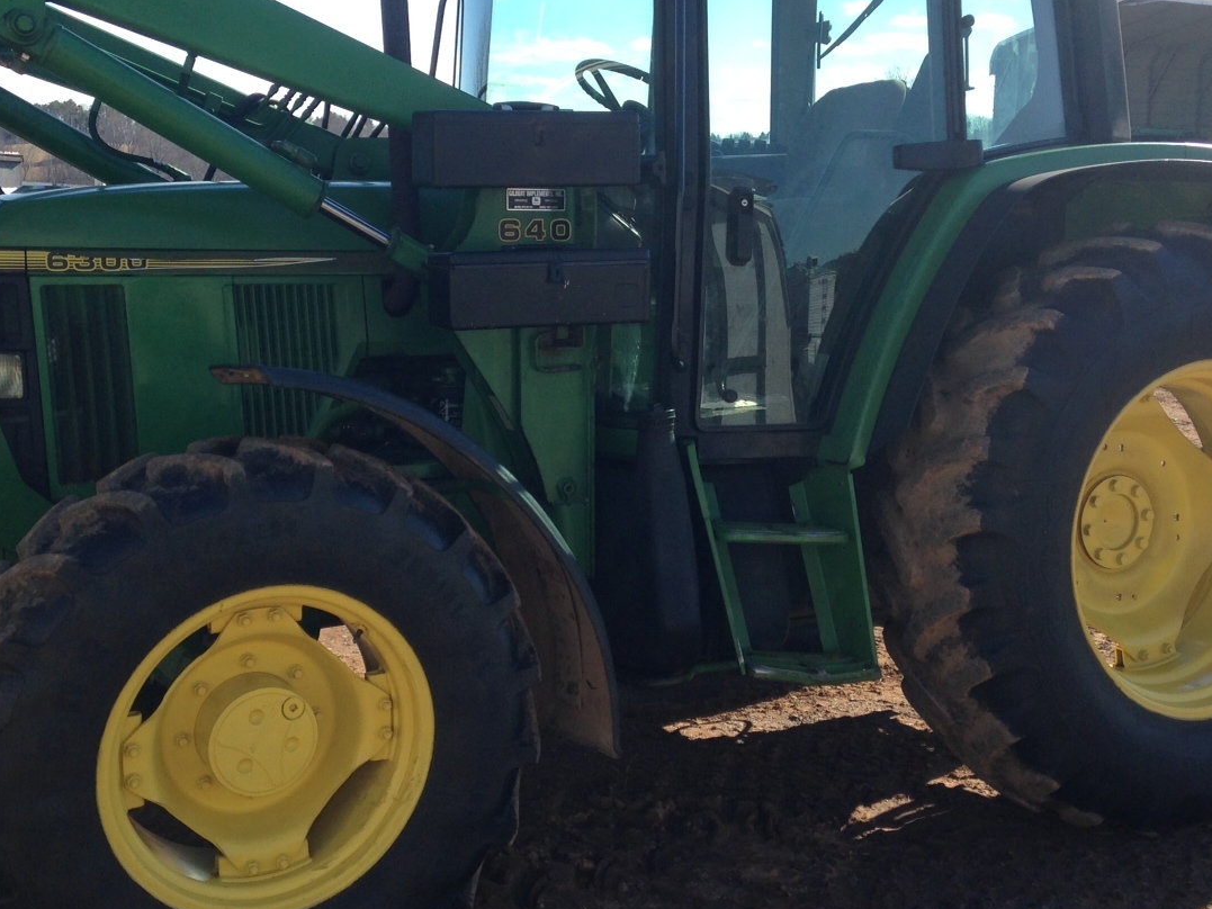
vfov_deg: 29.1
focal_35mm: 50
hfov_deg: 38.2
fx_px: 1751
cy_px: 379
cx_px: 591
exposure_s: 1/763
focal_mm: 4.12
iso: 50
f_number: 2.4
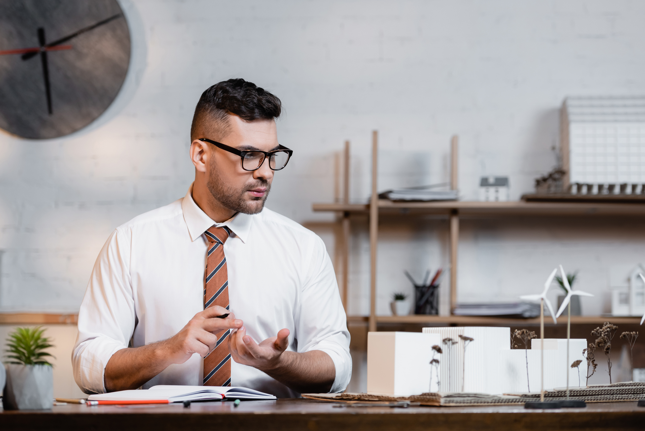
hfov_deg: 22.6
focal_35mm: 90
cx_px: 322
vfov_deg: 15.2
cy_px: 216
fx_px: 1613
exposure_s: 1/160
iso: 400
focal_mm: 90
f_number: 3.5
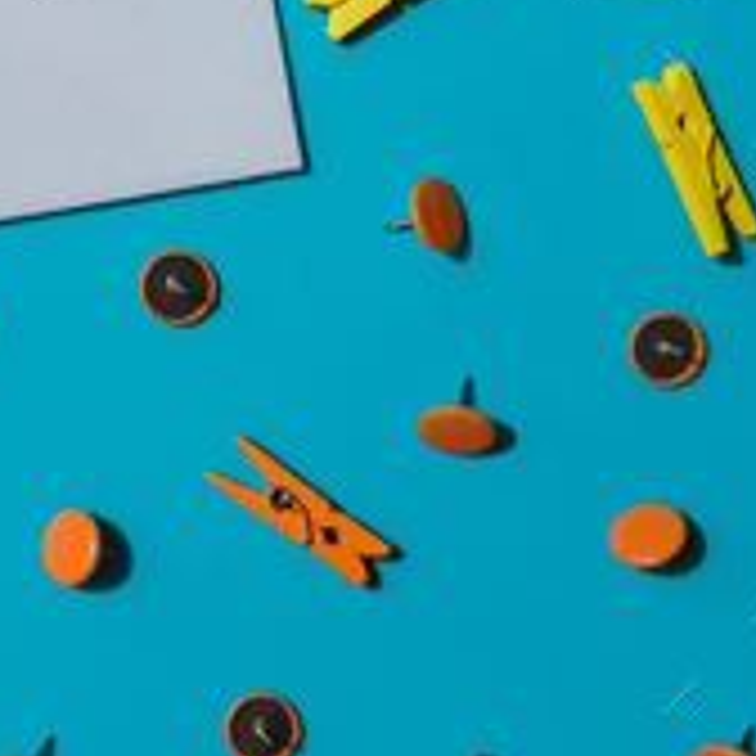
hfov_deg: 12.9
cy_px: -83
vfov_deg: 13.4
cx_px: -378
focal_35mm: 128
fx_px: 3163
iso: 640
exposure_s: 1/1250
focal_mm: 28.9
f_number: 13
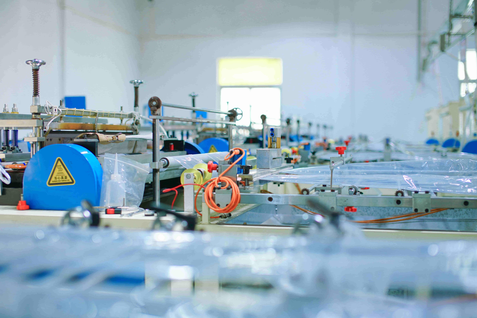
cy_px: 159
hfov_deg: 39.6
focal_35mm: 50
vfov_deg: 27.0
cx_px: 238
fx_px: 663
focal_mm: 50
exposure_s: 1/80
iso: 100
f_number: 2.2
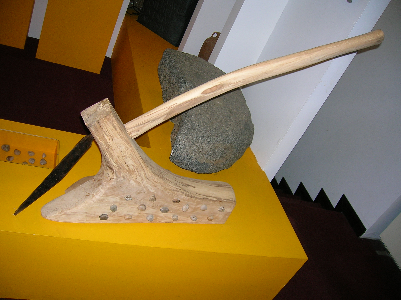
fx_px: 394
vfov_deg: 41.7
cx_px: 200
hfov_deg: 54.0
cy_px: 150
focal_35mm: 34
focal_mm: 5.7
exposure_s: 1/60.1
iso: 68
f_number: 2.9
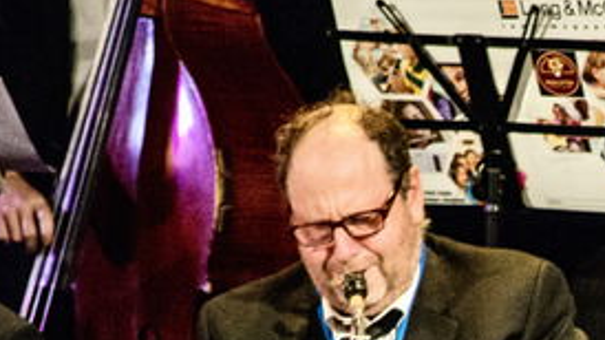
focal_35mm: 880
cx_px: 843
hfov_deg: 2.5
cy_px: 455
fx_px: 14114
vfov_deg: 1.4
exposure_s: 1/200
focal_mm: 200
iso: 3200
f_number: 5.6
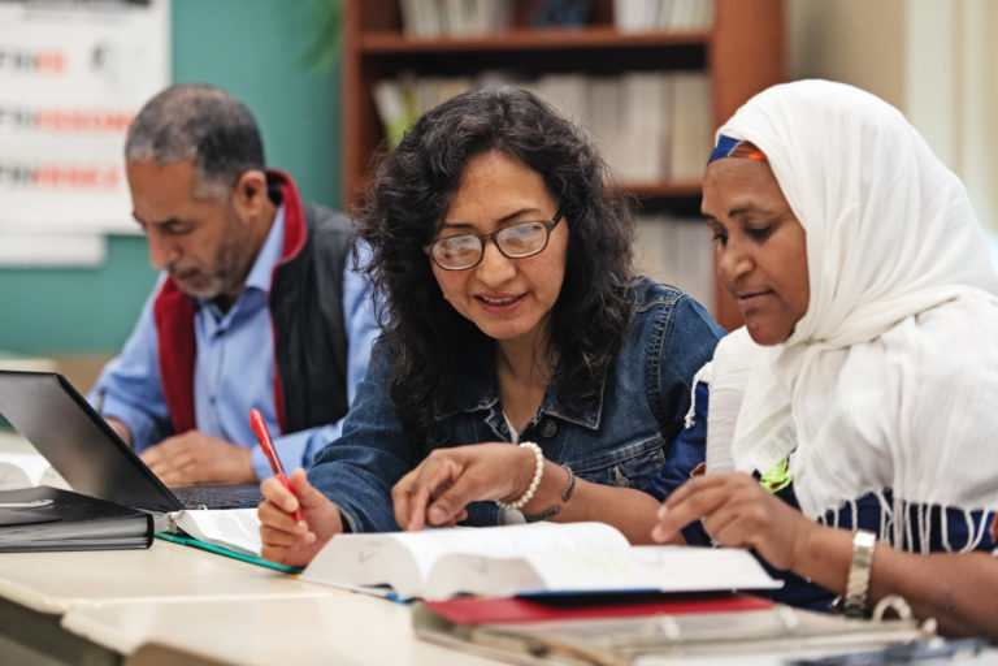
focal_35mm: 112
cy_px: 333
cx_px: 499
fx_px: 3105
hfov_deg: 18.3
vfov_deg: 12.2
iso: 1000
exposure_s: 1/320
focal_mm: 112
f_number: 2.8
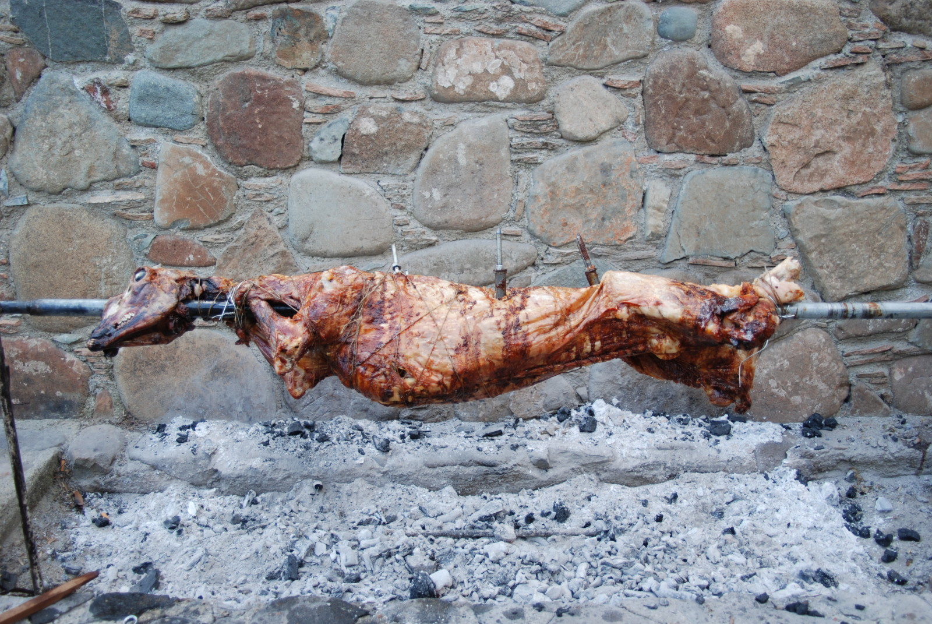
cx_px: 466
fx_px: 855
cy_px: 312
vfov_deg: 40.1
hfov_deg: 57.2
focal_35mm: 33
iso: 100
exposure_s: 1/80
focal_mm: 22
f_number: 3.8
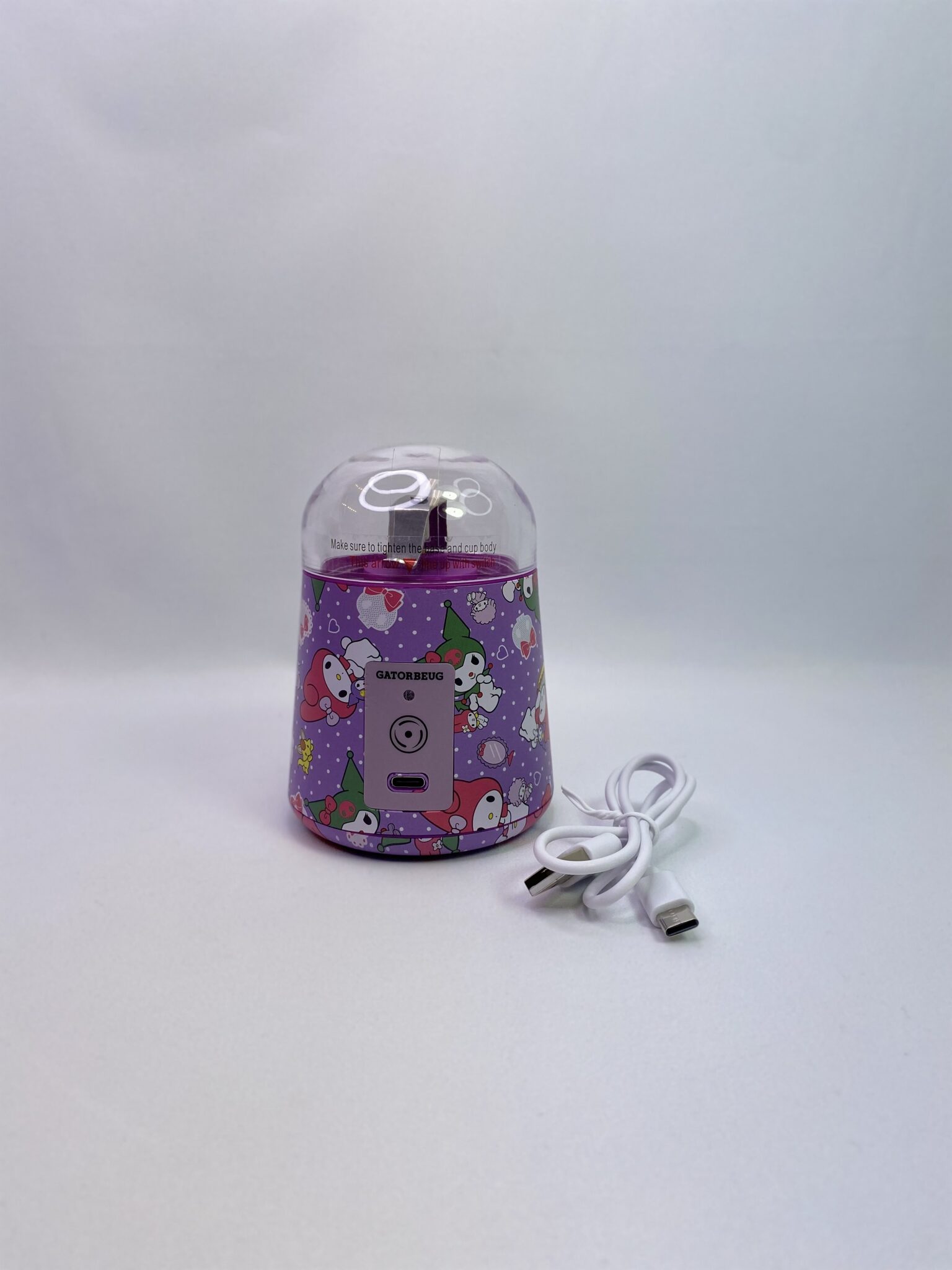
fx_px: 953
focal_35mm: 26
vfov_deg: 67.3
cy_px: 635
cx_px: 476
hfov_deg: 53.1
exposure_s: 1/519
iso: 32
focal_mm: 4.25
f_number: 1.8
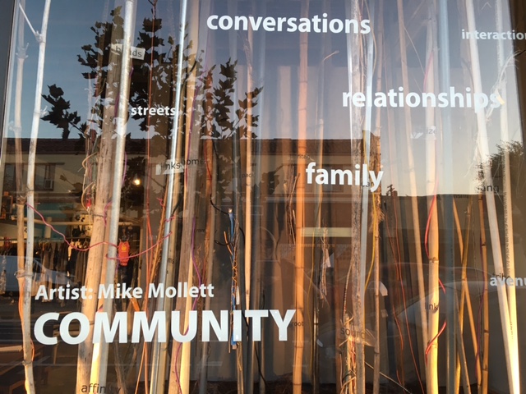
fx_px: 441
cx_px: 263
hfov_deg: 61.7
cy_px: 197
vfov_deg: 48.2
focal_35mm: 29
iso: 50
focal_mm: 4.15
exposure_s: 1/30
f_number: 2.2
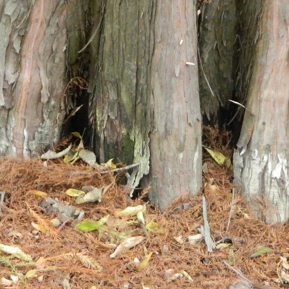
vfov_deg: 8.2
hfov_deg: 8.2
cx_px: 161
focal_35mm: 213
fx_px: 2012
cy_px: 124
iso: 400
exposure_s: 1/50
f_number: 4.2
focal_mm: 15.1
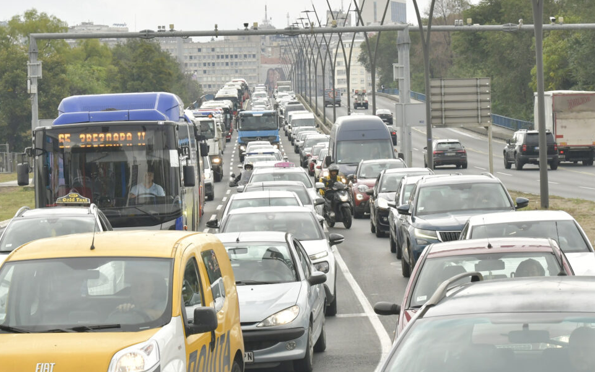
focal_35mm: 76
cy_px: 200
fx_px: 1233
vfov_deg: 17.2
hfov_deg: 27.1
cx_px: 309
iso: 1000
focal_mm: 70
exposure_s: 1/320
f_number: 11
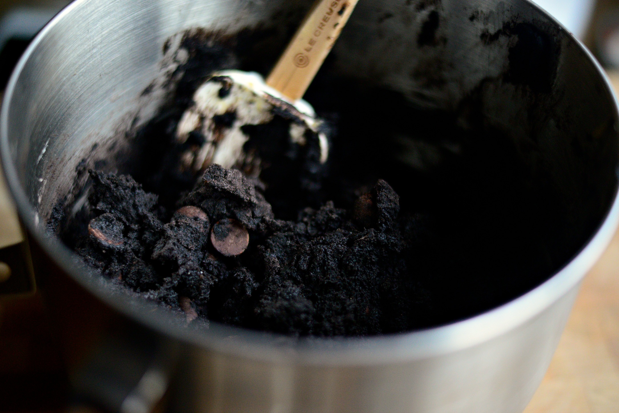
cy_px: 206
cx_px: 310
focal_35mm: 50
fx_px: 860
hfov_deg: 39.6
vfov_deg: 27.0
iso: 2500
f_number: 1.8
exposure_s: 1/125
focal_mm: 50
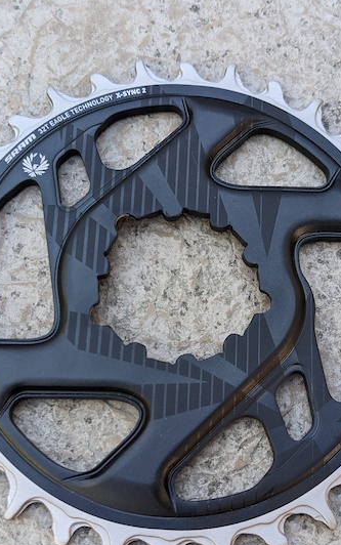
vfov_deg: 46.1
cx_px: 167
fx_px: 639
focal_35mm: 43
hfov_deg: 29.9
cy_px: 299
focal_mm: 4.38
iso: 55
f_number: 1.73
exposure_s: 1/88.3
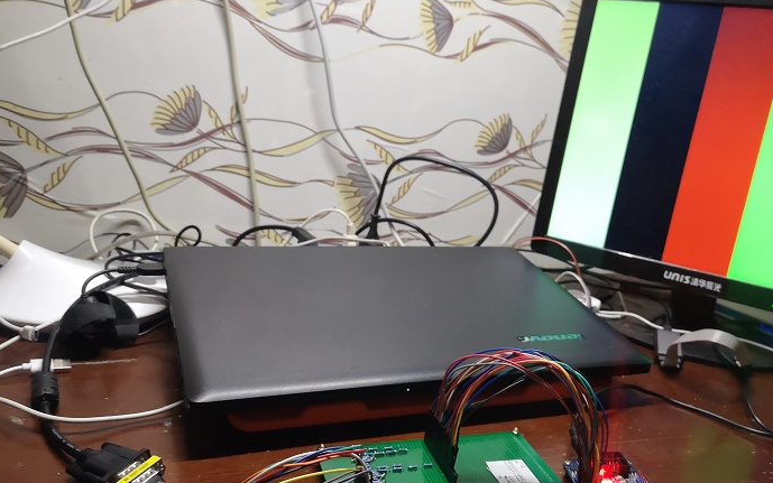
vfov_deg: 38.3
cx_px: 439
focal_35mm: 33
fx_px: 695
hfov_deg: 57.9
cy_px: 260
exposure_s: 1/33.3
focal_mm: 3.95
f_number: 1.8
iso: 500
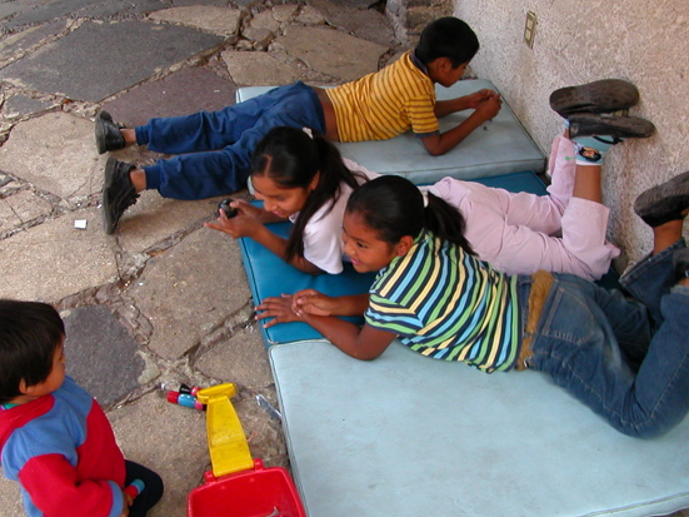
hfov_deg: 43.9
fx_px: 856
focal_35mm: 43
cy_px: 273
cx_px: 339
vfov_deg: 33.6
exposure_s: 1/43.2
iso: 100
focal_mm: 5.6
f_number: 2.7
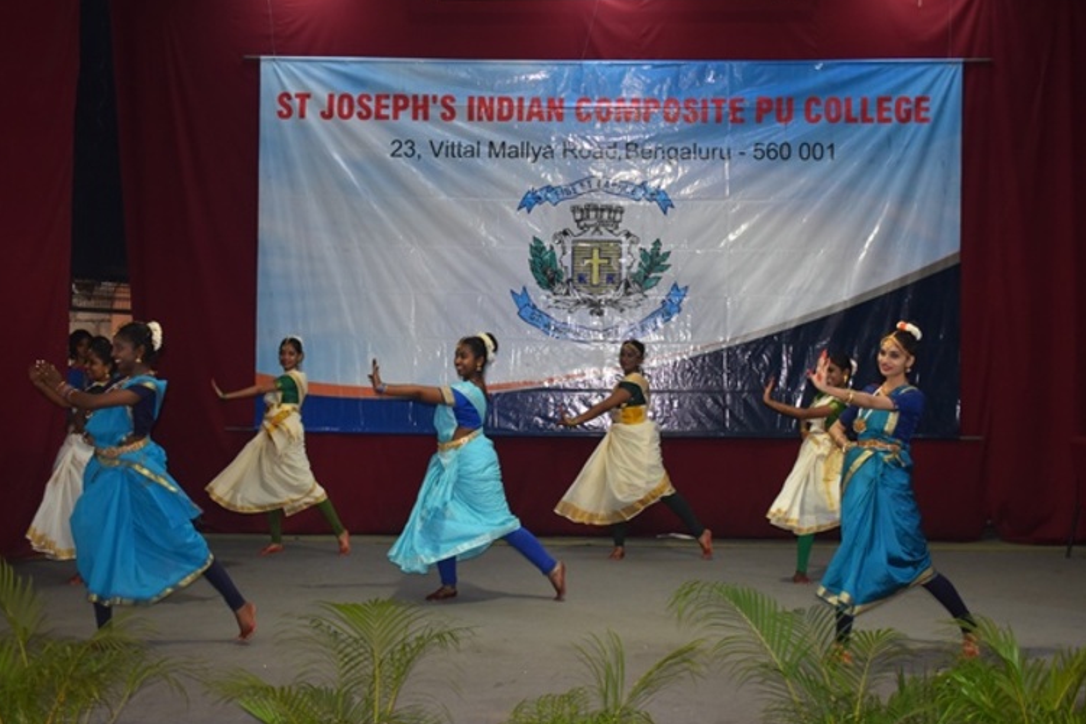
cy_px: 355
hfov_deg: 39.9
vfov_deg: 27.3
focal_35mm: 50
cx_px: 563
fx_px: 1494
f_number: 4.2
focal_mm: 31
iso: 900
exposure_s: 1/125
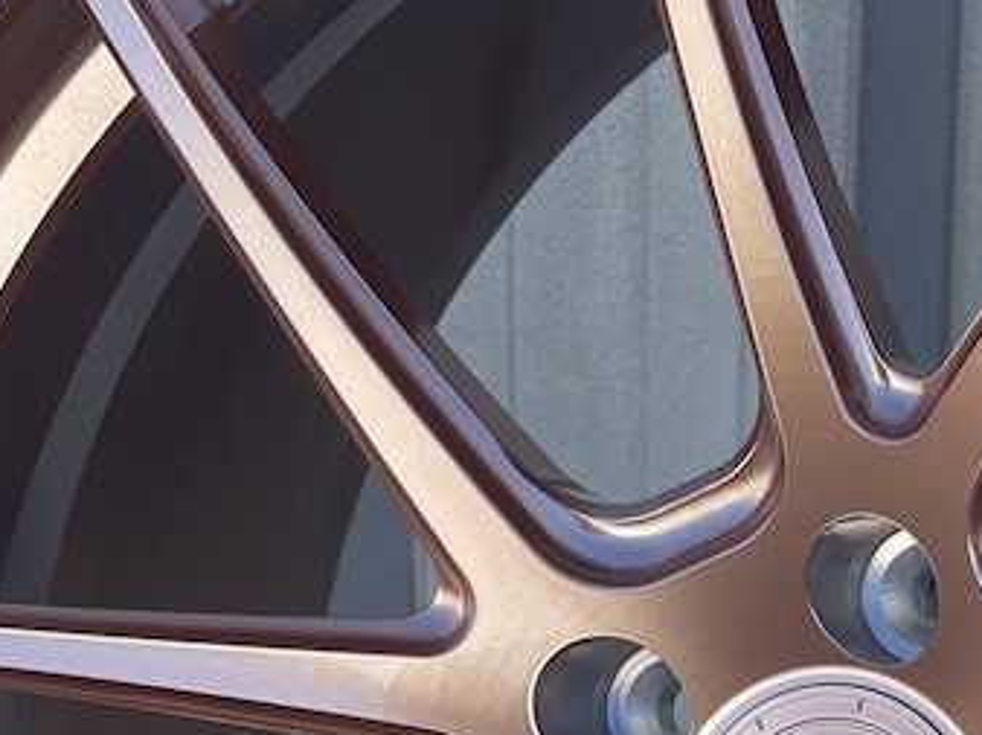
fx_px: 5500
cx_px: 779
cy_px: 813
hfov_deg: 10.2
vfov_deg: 7.6
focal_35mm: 194
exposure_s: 1/264
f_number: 2.2
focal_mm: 7.5
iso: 20
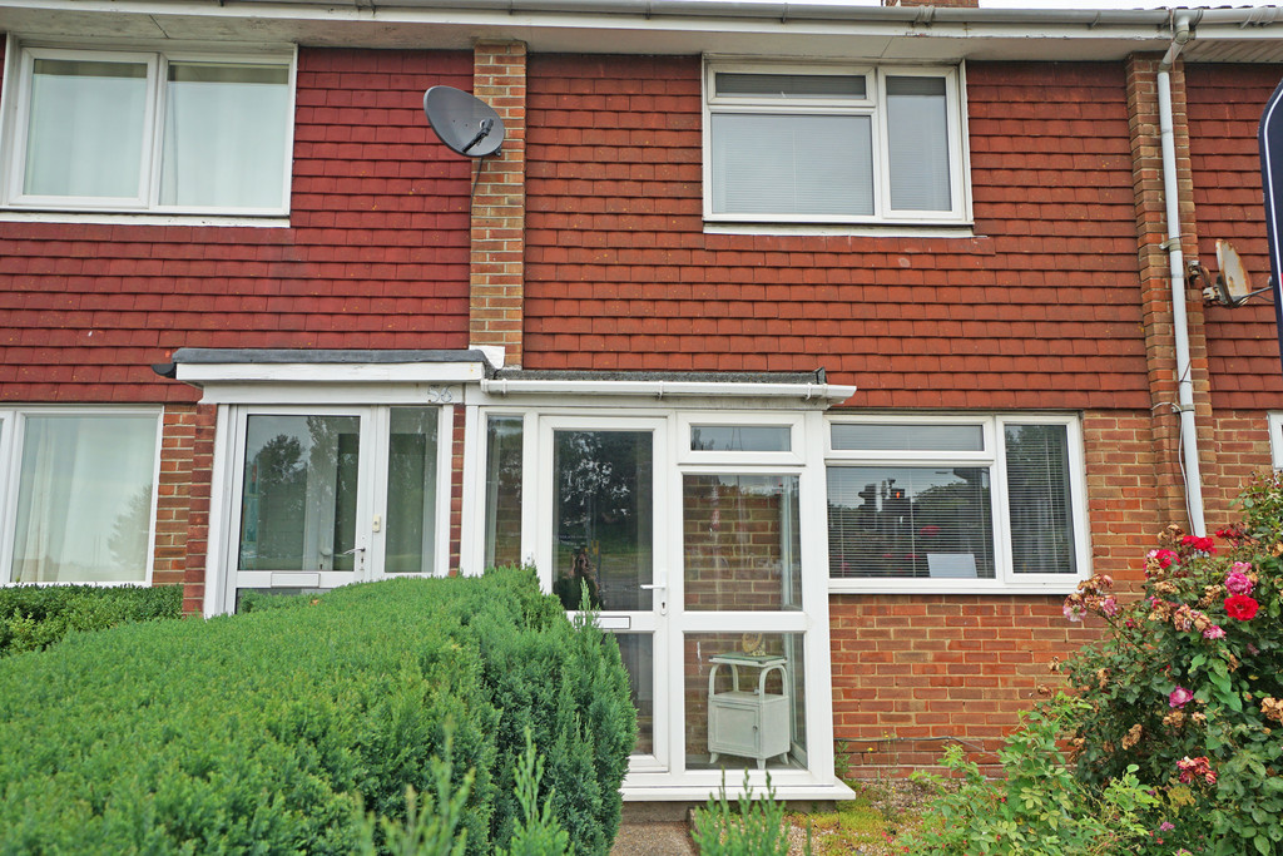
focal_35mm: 25
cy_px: 428
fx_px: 891
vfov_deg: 51.3
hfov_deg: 71.5
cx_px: 642
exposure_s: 1/200
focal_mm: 17
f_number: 7.1
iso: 100
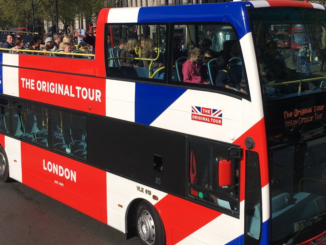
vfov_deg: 28.4
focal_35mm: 51
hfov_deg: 37.5
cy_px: 86
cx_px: 177
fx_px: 480
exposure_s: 1/1789
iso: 25
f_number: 2.2
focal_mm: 4.15
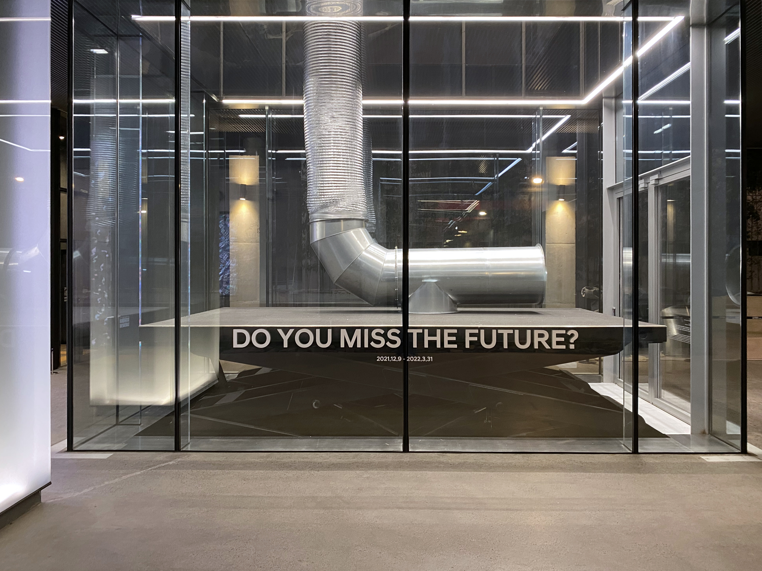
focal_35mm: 26
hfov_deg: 67.3
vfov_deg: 53.1
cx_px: 381
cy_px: 286
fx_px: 572
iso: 320
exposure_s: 1/60
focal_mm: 4.25
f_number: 1.8
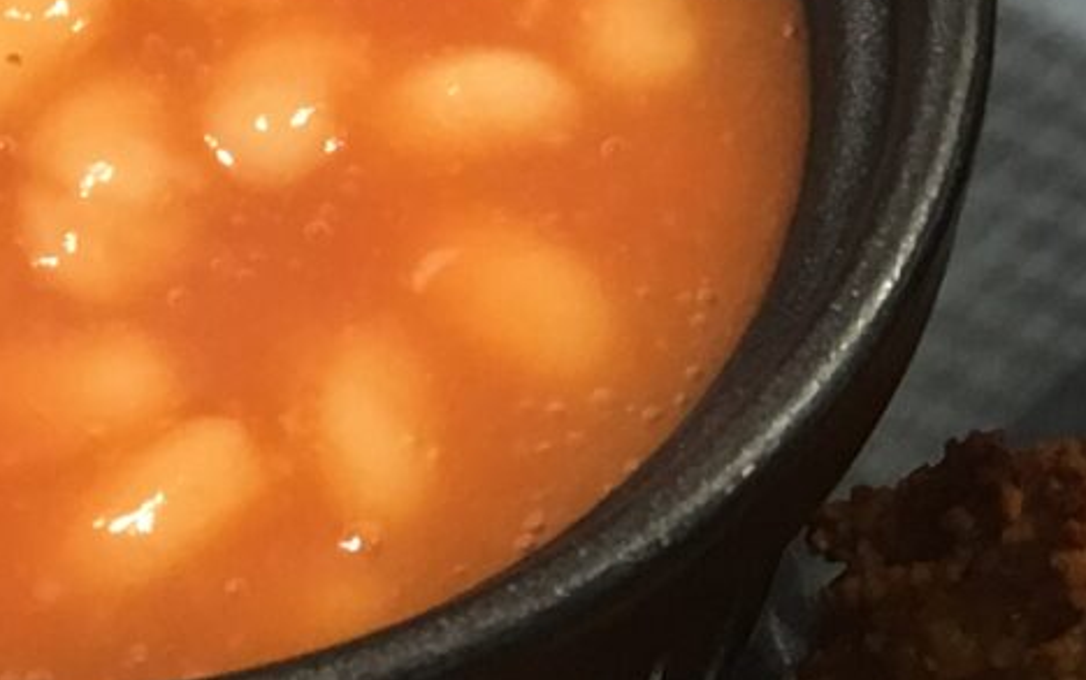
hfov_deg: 11.8
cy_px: 745
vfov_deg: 7.8
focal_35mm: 168
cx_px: 1689
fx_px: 4975
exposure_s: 1/33
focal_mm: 4.15
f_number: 2.2
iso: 125
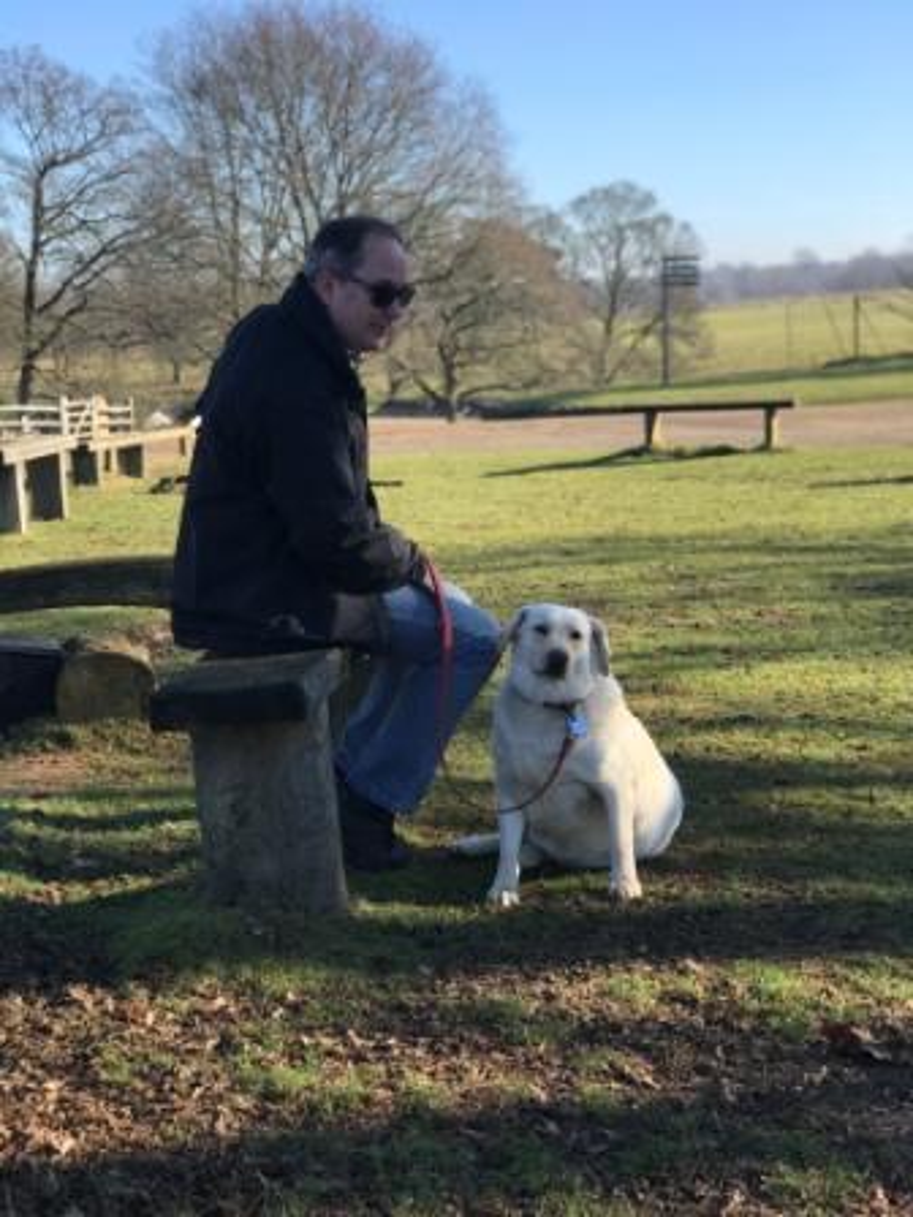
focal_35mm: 57
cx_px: 456
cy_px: 608
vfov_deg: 33.8
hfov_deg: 25.7
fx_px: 2005
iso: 20
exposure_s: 1/394
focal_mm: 6.6
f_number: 2.8
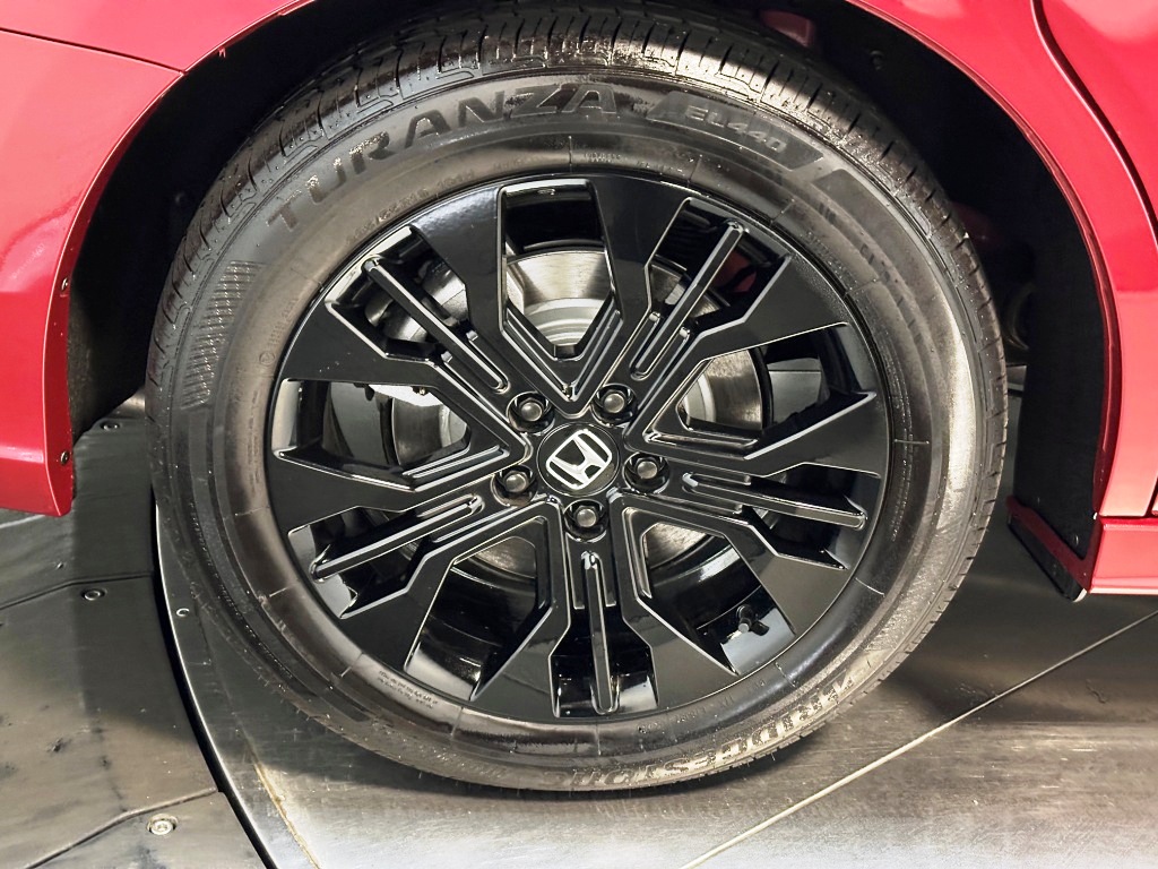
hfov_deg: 39.7
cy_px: 434
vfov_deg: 30.3
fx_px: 1606
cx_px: 579
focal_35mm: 48
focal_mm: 6.86
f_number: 1.78
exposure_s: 1/17
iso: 640
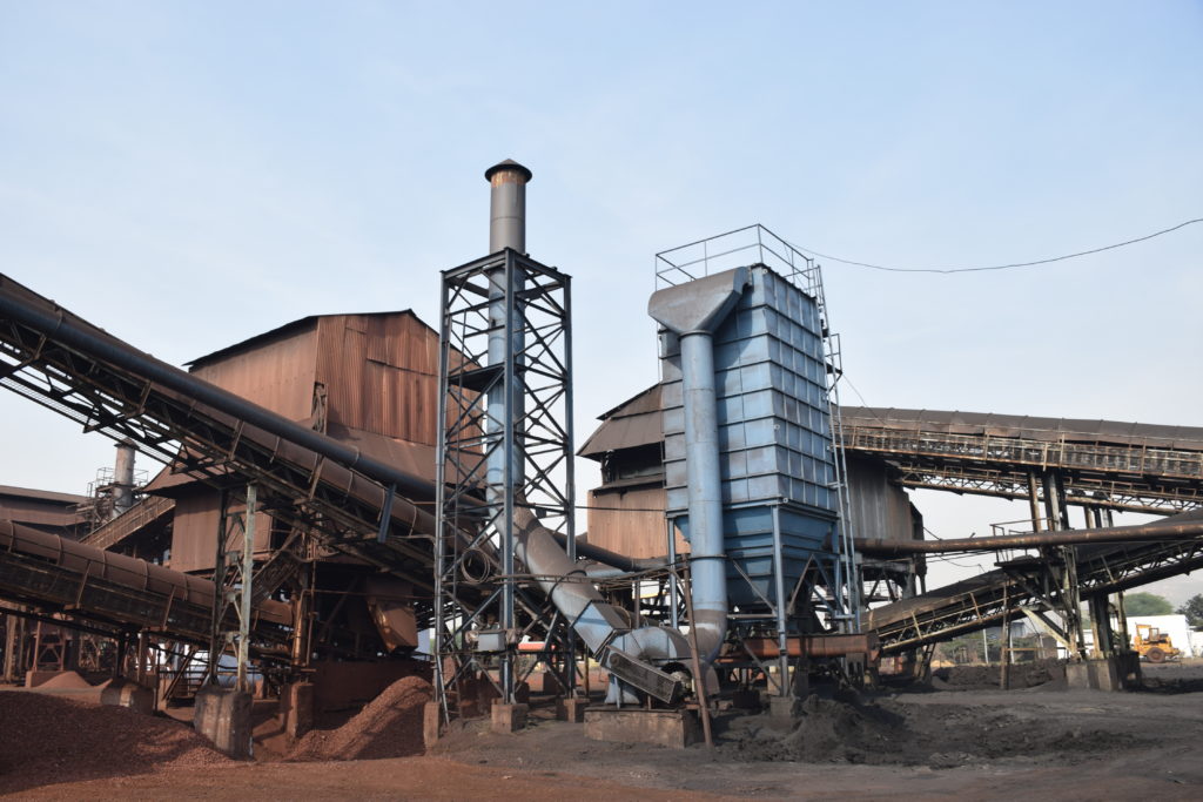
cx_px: 602
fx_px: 902
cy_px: 401
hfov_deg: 67.4
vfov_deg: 47.9
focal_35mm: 27
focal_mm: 18
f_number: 8
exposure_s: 1/250
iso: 200
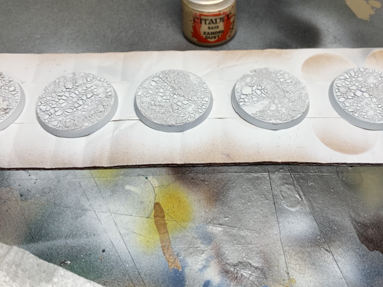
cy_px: 107
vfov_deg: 37.5
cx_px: 213
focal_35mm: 38
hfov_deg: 48.9
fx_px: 421
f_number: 1.8
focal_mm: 4.25
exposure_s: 1/100
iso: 32
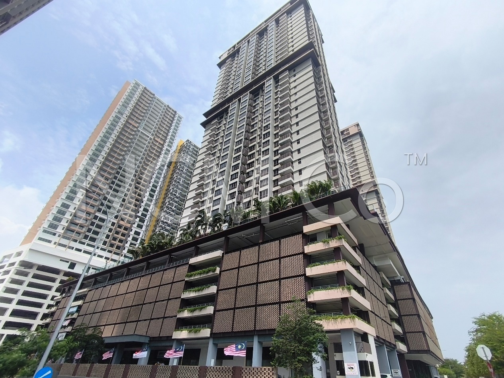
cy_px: 189
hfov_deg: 98.2
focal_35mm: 15
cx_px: 252
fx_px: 218
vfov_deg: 81.8
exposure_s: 1/4357
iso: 50
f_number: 2.2
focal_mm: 1.65
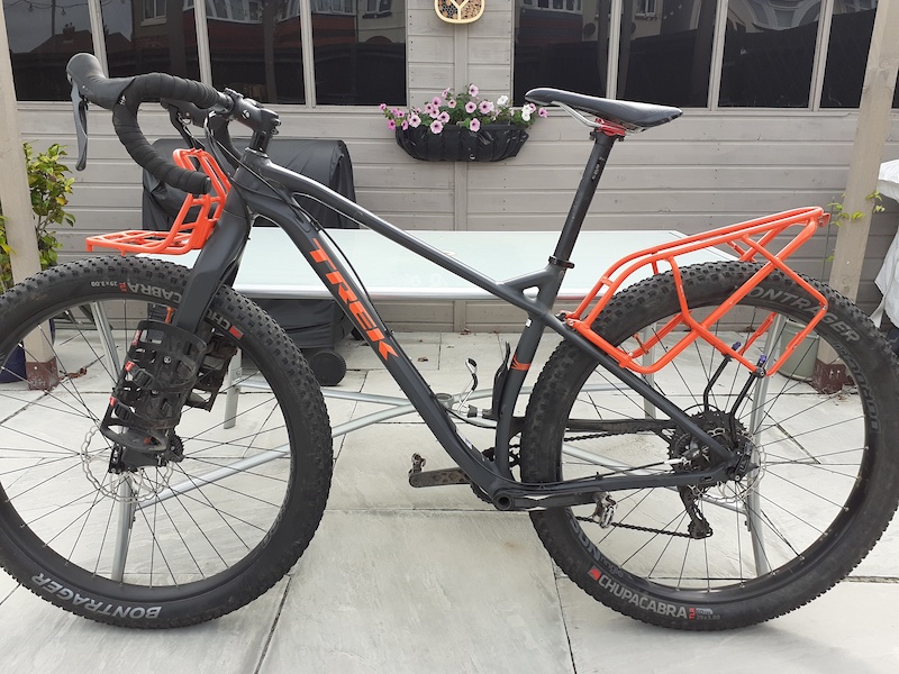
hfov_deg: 65.3
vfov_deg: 51.4
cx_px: 450
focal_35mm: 27
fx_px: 701
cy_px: 337
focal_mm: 3.6
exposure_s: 1/576
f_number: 1.9
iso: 40
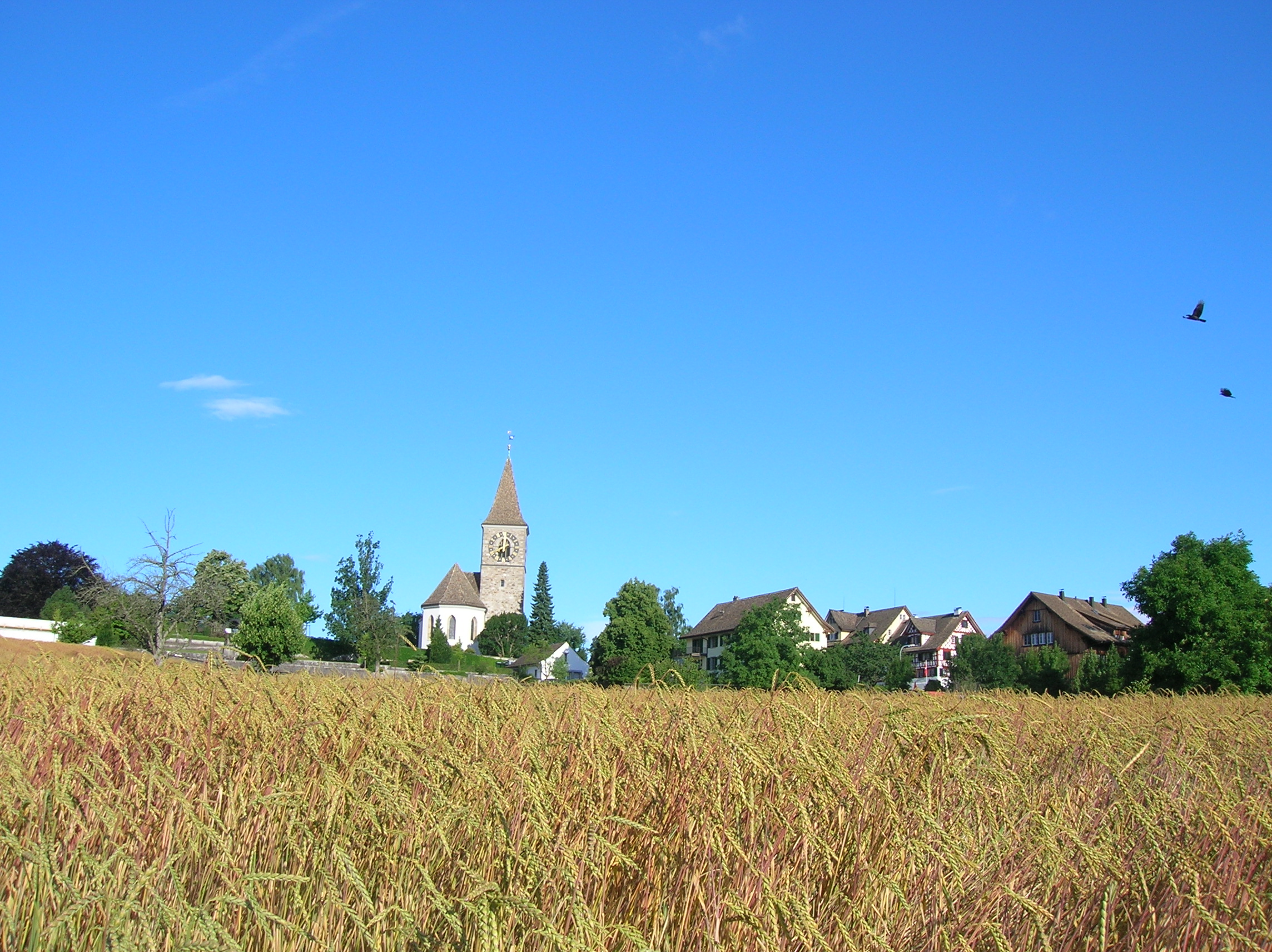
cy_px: 476
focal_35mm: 34
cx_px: 636
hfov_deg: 54.0
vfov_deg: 41.7
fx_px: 1248
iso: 50
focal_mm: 5.7
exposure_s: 1/320
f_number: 4.9
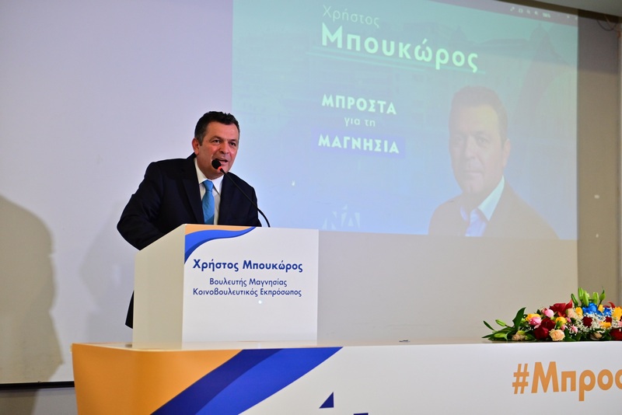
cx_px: 311
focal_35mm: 66
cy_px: 208
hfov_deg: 30.5
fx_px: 1141
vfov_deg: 20.6
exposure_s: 1/80
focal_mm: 66
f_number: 2.8
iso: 1000
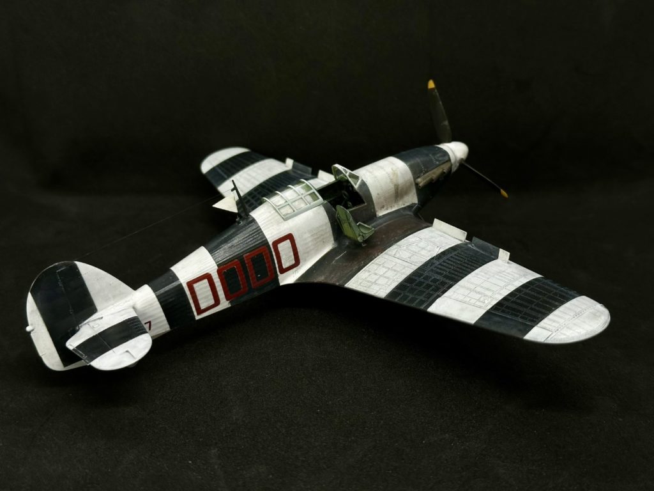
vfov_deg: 30.3
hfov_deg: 39.7
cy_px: 246
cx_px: 327
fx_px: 907
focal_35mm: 48
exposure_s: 1/193
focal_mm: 6.86
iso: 50
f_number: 1.78
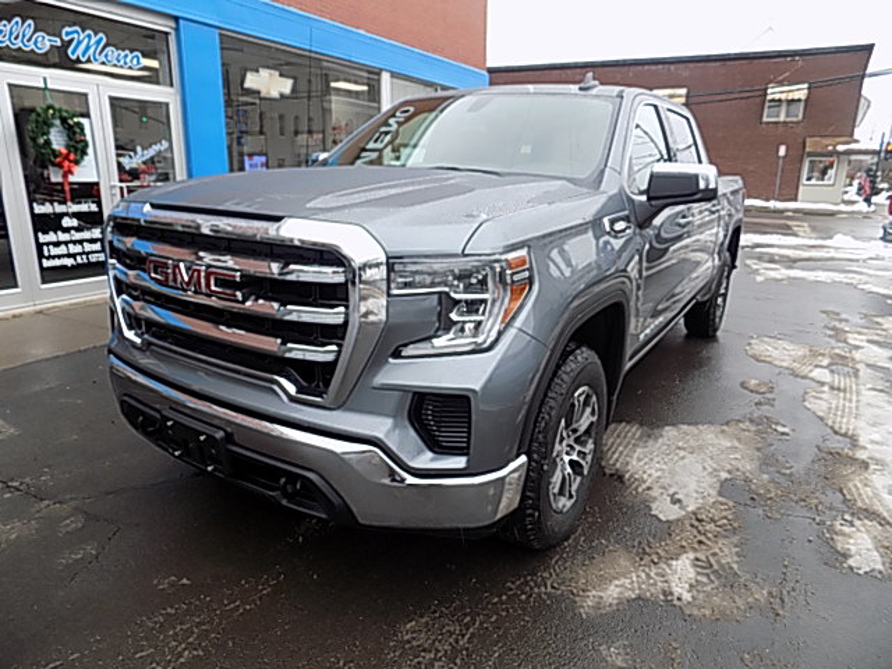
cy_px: 334
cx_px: 446
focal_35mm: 23
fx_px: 593
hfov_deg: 73.9
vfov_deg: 58.9
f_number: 3.1
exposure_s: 1/80
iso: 80
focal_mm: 4
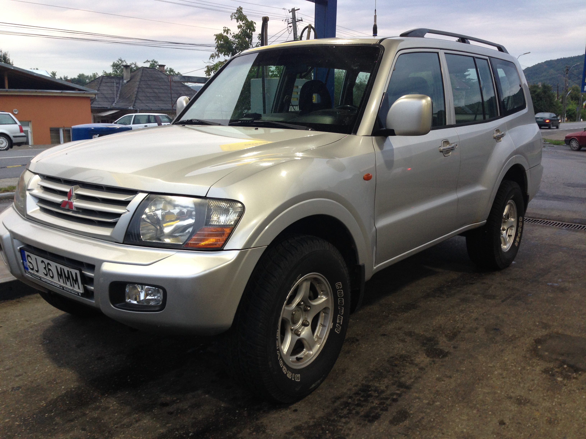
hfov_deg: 55.4
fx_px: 559
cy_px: 220
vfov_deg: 42.9
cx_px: 293
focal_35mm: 33
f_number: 2.4
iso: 64
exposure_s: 1/20
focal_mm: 4.12
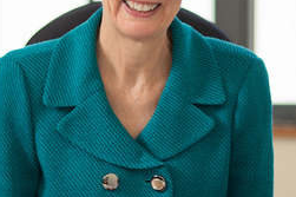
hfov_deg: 8.7
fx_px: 1947
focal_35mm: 237
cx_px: 142
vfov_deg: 5.8
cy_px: 126
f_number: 1.8
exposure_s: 1/160
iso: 64
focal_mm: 85
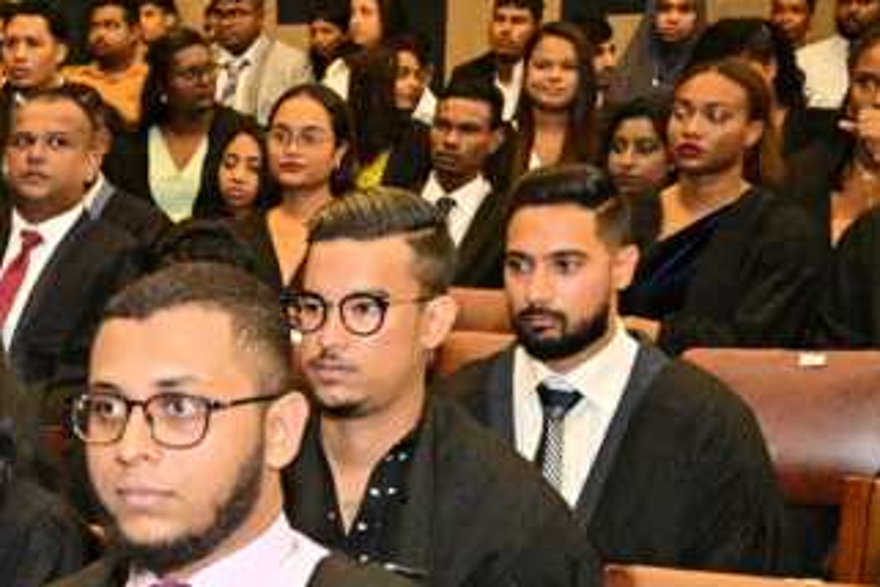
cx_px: -334
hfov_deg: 18.3
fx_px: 2493
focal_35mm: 102
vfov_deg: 13.2
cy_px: 608
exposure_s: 1/200
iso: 10000
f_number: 5.6
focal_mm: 32
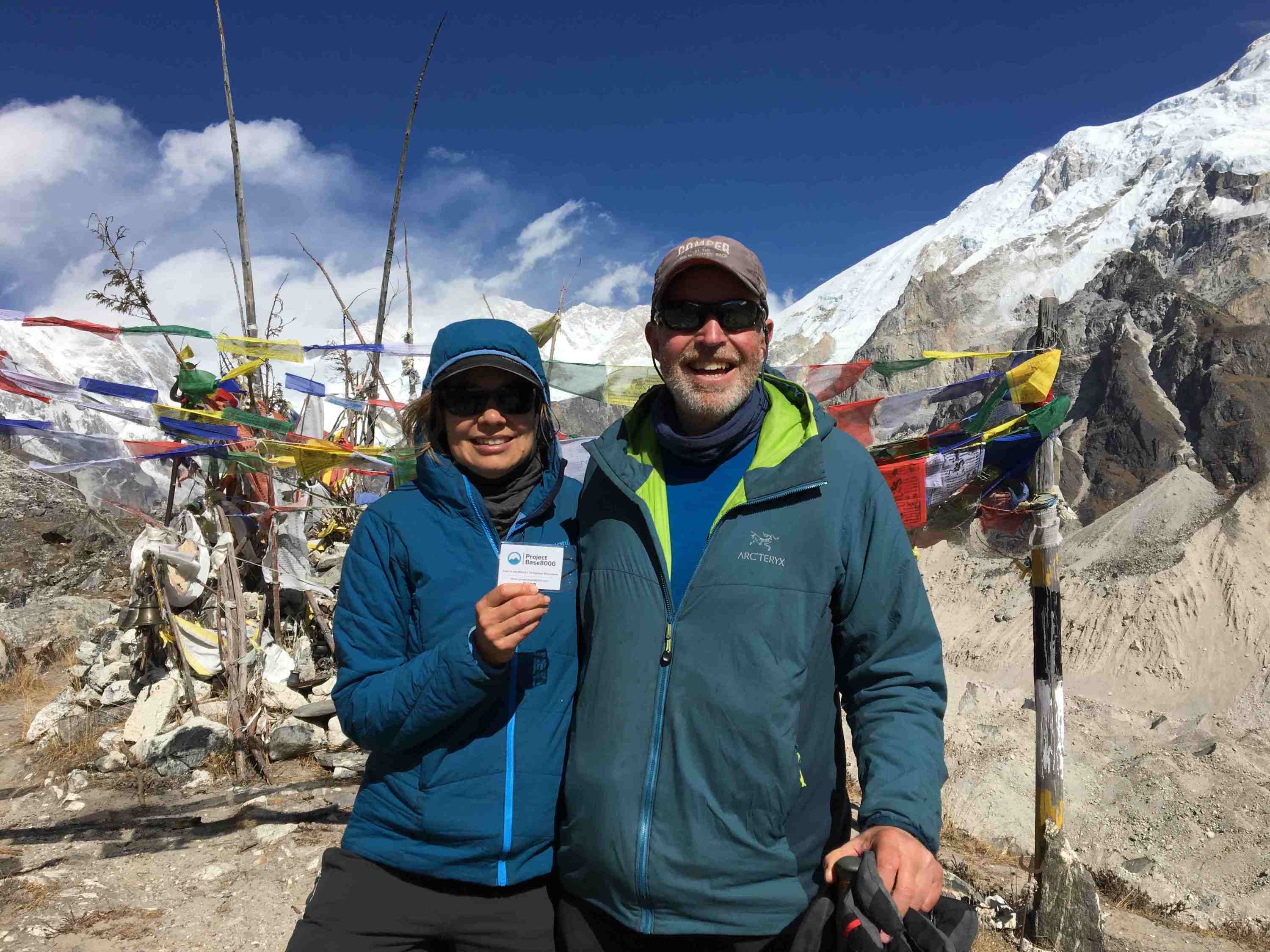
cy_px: 476
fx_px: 1064
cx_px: 635
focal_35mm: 29
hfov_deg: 61.7
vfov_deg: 48.2
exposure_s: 1/3077
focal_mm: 4.15
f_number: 2.2
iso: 25
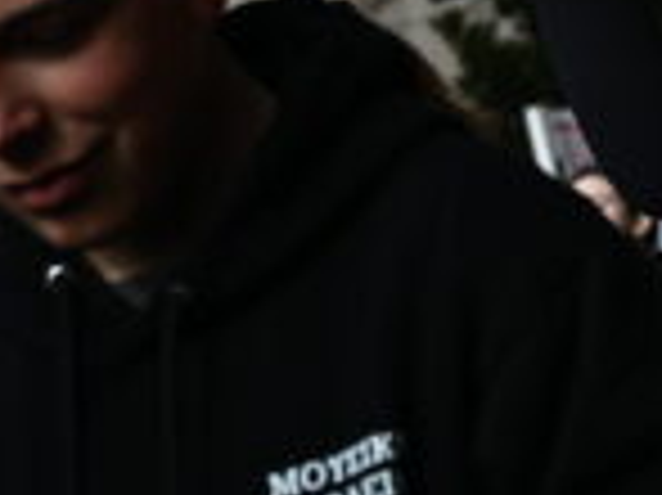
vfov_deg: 7.0
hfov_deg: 9.4
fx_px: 3936
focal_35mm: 206
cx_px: 896
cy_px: -500
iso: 400
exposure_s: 1/3200
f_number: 4
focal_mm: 41
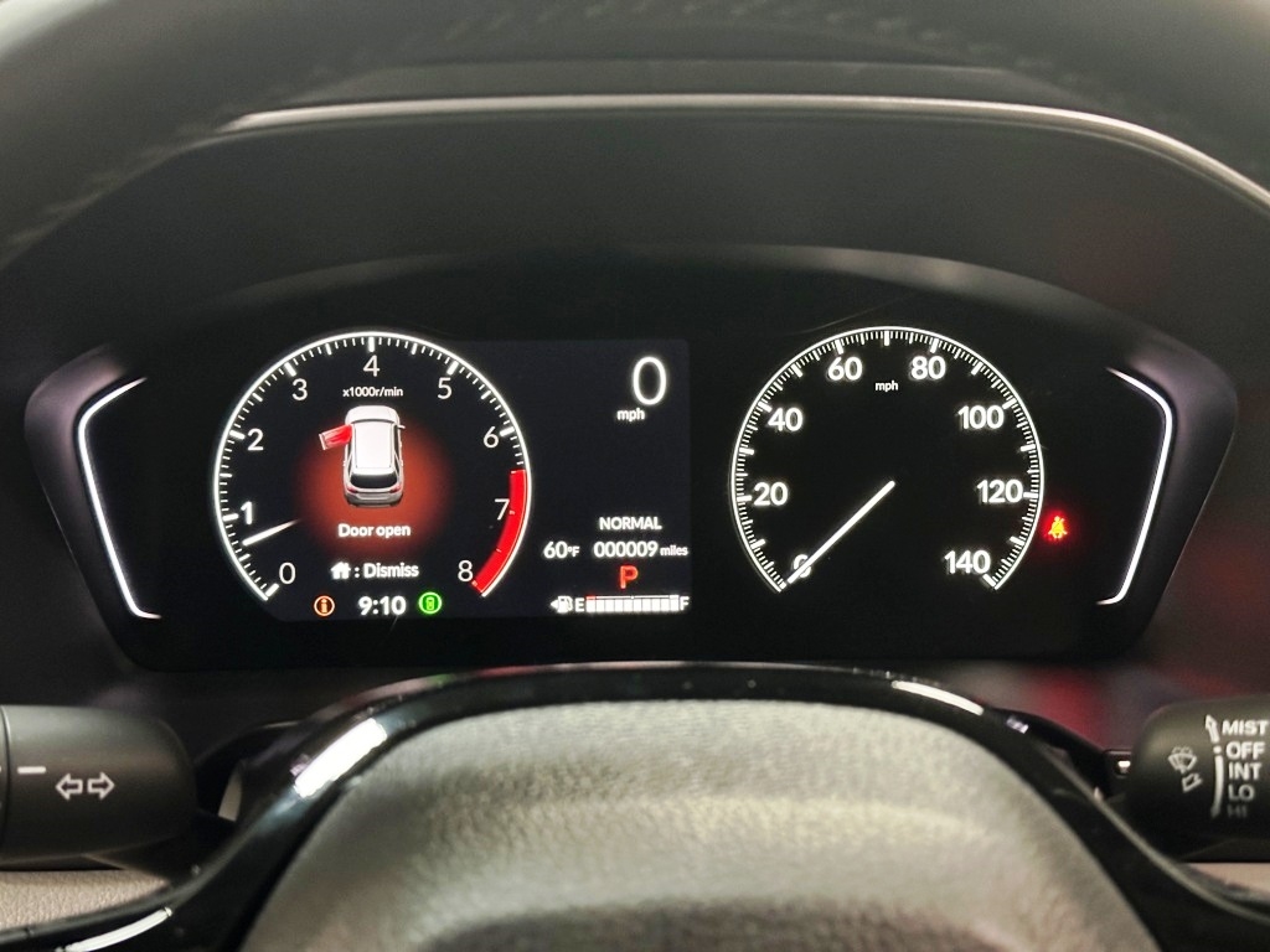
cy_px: 476
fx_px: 1761
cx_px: 635
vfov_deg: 30.3
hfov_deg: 39.7
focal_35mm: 48
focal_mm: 6.86
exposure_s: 1/24
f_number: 1.78
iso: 640
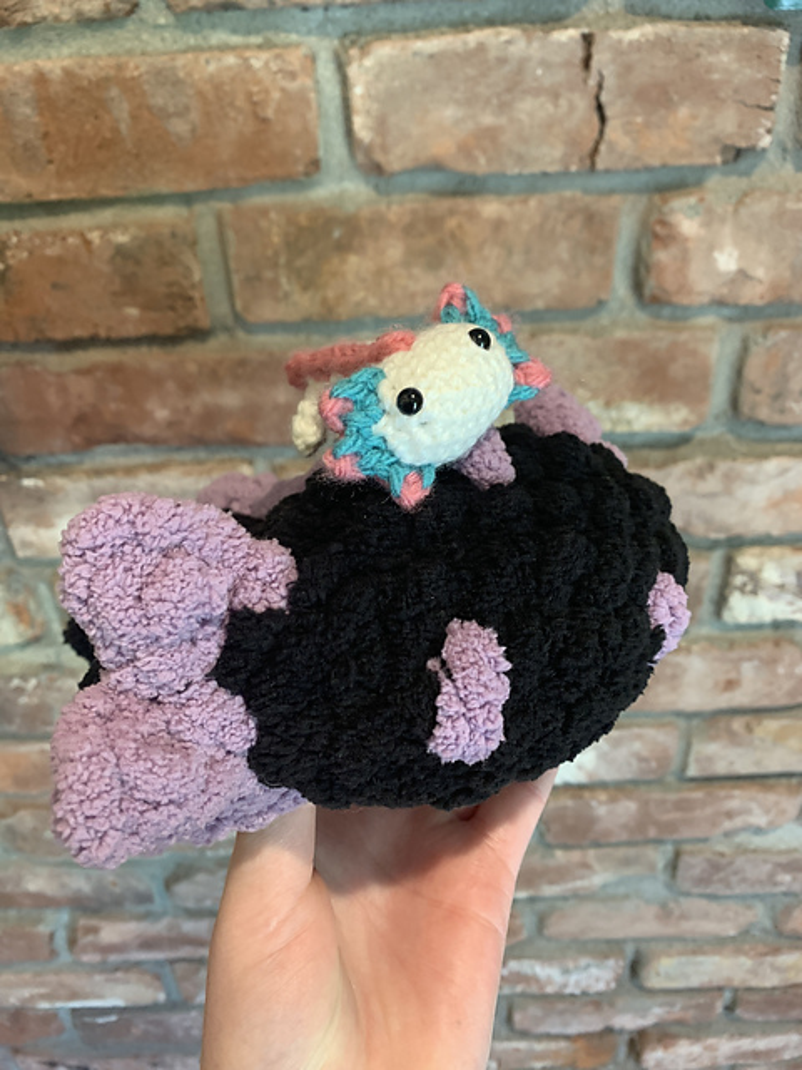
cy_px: 535
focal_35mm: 26
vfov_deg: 67.3
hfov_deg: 53.1
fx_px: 803
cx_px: 401
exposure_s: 1/60
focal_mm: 4.25
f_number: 1.8
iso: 160
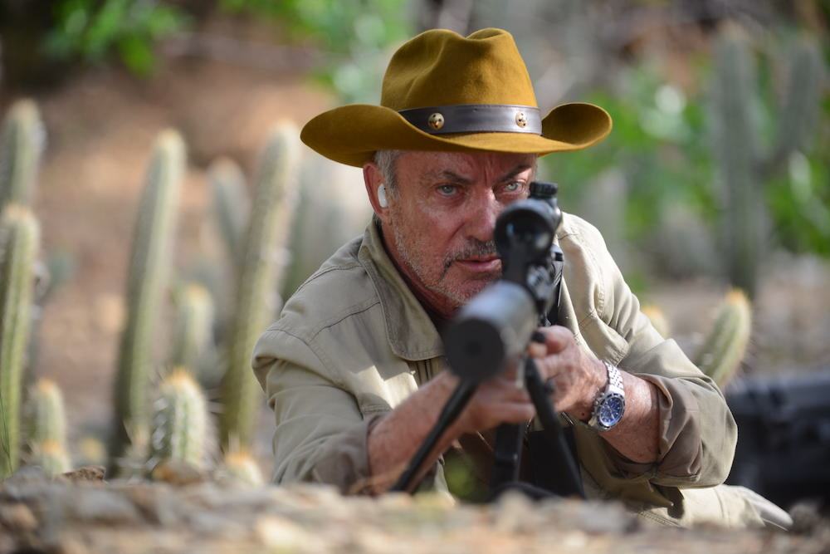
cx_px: 415
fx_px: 3459
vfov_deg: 9.2
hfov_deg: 13.7
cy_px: 277
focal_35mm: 150
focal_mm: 150
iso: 200
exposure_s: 1/640
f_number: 2.8
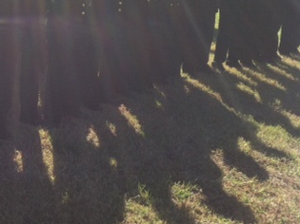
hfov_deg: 26.0
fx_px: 615
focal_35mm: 71
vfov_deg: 20.2
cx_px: 0
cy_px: 12
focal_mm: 3.85
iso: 80
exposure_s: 1/714
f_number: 2.8
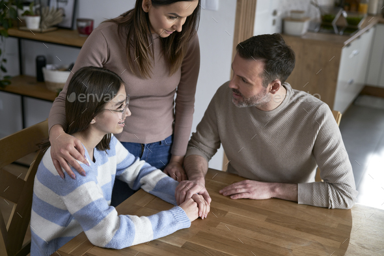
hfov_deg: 39.6
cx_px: 192
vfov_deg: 27.0
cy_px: 128
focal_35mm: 50
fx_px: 533
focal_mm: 50
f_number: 2.5
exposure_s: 1/100
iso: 400
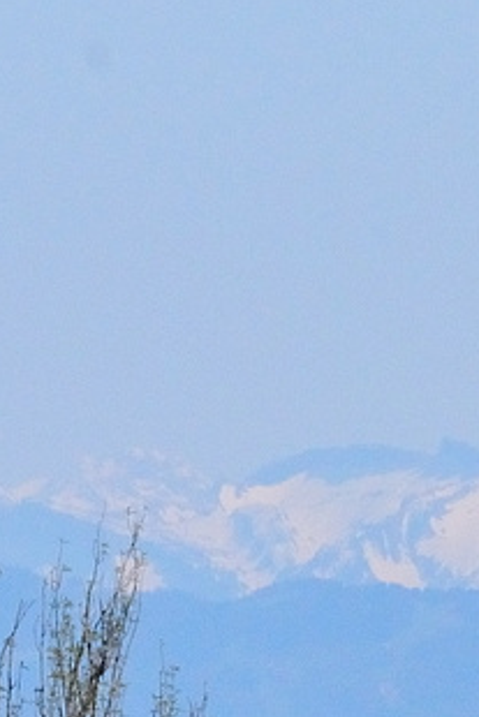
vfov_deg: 1.7
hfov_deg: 1.2
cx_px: 454
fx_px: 23483
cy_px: 842
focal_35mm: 1178
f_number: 16
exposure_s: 1/1000
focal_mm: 150
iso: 1250
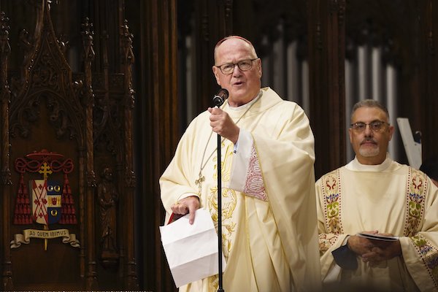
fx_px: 4355
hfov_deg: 5.8
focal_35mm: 358
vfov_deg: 3.8
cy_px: 146
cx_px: 219
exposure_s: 1/160
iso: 4000
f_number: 5.6
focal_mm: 358
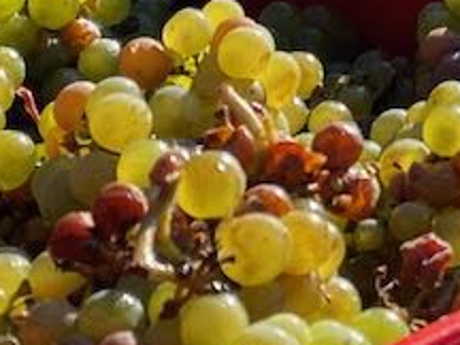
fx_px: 2046
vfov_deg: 9.2
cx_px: 807
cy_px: -270
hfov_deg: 11.9
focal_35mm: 154
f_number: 1.8
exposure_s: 1/1346
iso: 32
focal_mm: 4.25
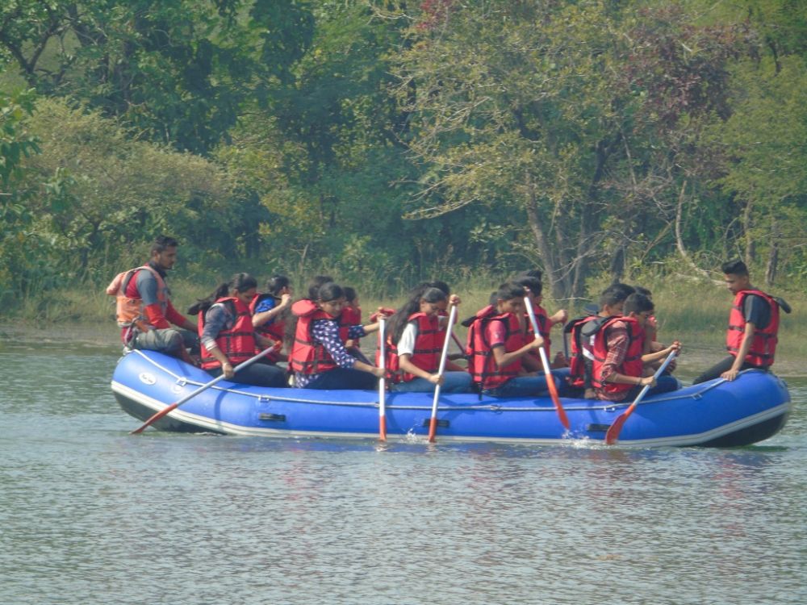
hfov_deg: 4.8
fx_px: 9721
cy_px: 302
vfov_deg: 3.6
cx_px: 404
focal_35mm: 417
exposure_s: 1/200
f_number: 5.3
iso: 80
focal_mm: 74
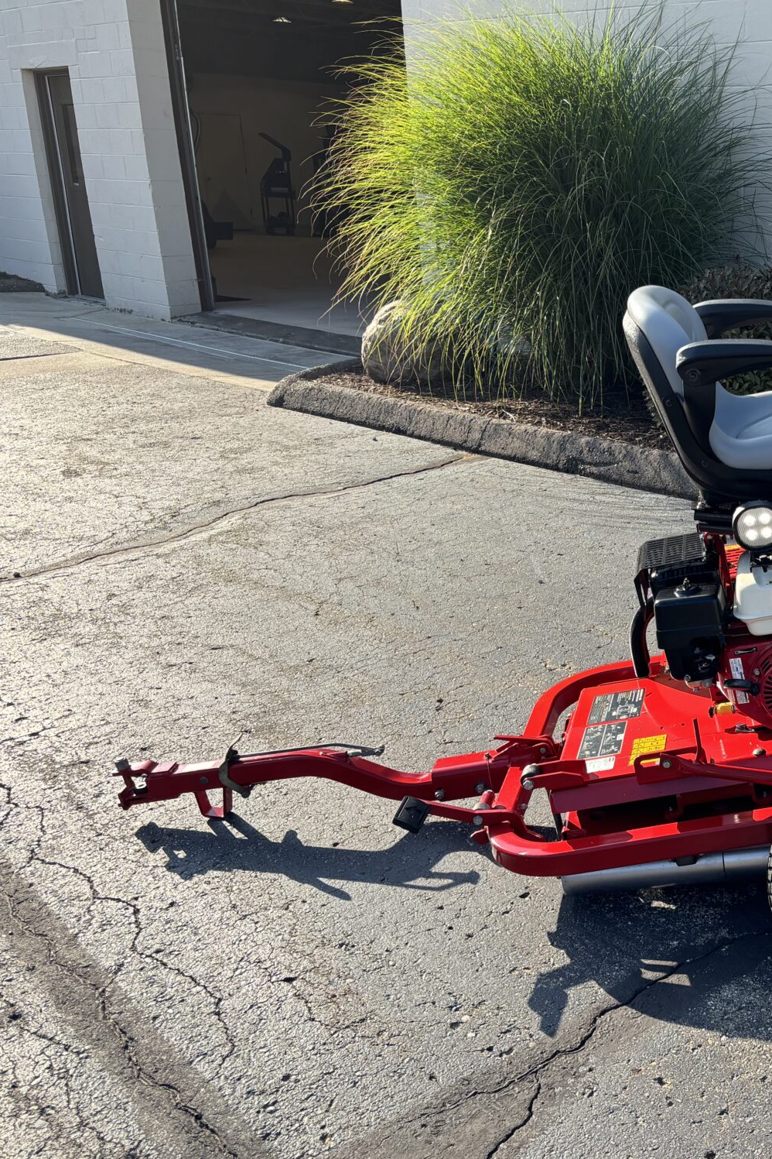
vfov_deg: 51.9
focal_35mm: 37
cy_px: 585
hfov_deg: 32.9
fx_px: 1190
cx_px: 776
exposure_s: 1/736
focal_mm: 5.96
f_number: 1.6
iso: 50
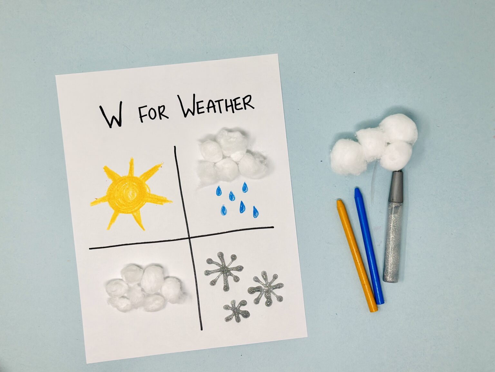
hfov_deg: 39.7
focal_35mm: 48
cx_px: 248
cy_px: 186
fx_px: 686
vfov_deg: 30.3
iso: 80
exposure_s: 1/642
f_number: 1.78
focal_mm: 6.86
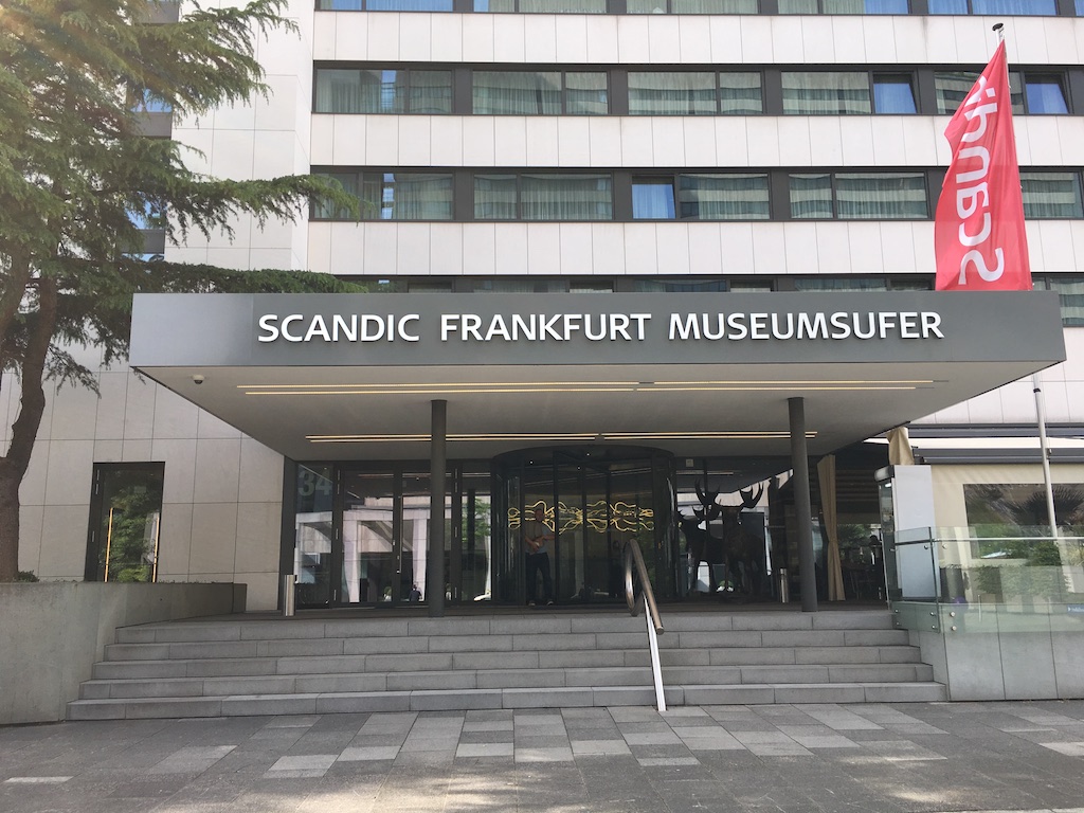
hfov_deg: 61.7
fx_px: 908
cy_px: 406
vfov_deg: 48.2
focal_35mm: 29
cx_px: 542
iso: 25
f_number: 2.2
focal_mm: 4.15
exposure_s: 1/403
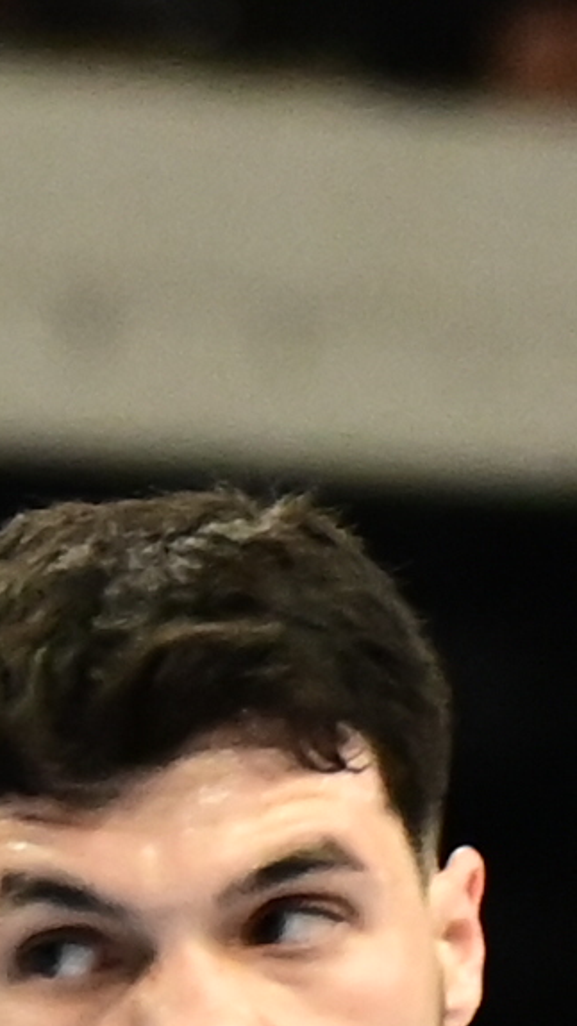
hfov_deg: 2.1
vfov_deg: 3.7
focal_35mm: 578
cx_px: 648
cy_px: 1510
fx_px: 15717
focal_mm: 110
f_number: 3.2
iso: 2500
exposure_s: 1/800
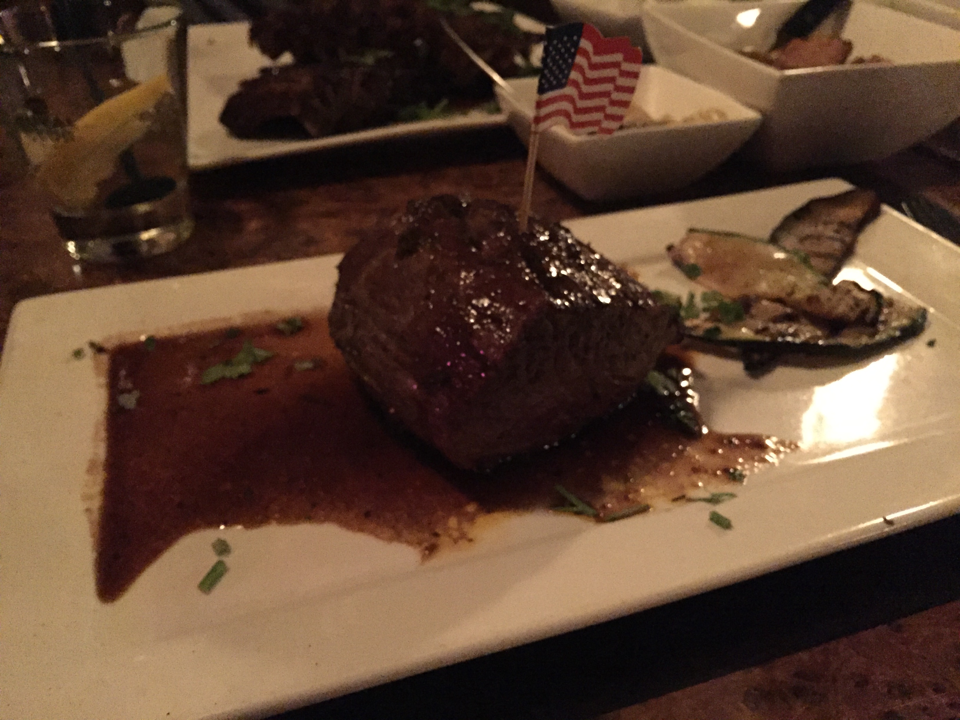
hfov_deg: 61.7
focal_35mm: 29
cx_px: 480
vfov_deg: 48.2
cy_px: 360
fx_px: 804
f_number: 2.2
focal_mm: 4.15
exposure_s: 1/17
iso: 2000
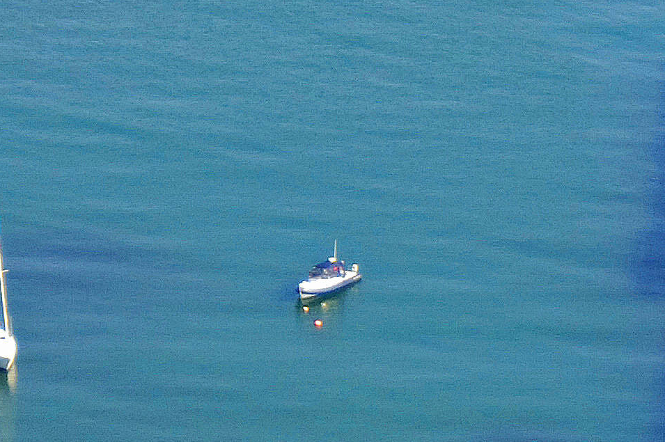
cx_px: 861
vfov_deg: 3.7
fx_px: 6833
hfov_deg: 5.5
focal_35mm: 370
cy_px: 455
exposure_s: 1/1000
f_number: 5
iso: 400
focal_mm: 55
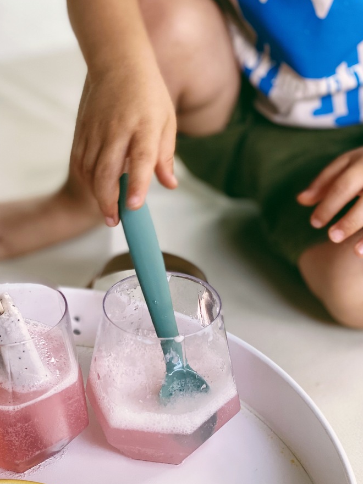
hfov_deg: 23.2
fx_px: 882
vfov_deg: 30.7
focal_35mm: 63
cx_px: 145
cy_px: 245
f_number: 2
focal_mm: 6
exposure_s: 1/40
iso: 160
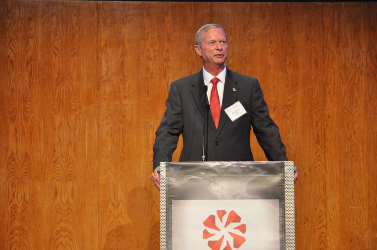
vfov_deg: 13.0
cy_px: 125
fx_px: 1098
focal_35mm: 105
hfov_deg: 19.5
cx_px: 188
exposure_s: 1/30
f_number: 4.2
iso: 1100
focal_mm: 70
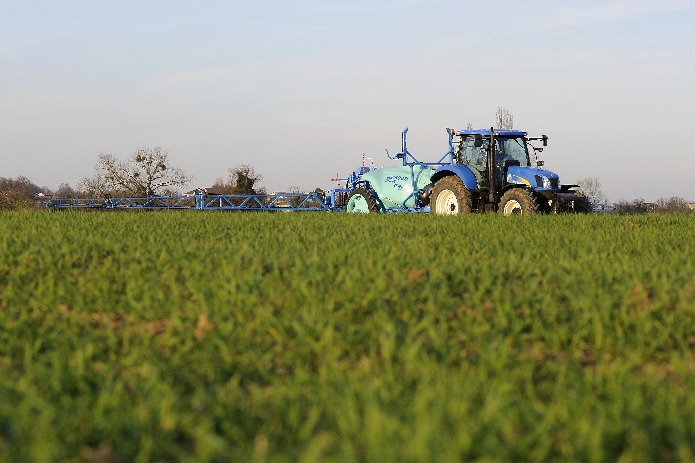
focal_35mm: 110
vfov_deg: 12.4
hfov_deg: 18.6
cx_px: 348
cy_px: 232
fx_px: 2122
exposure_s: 1/200
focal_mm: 110
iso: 320
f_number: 10
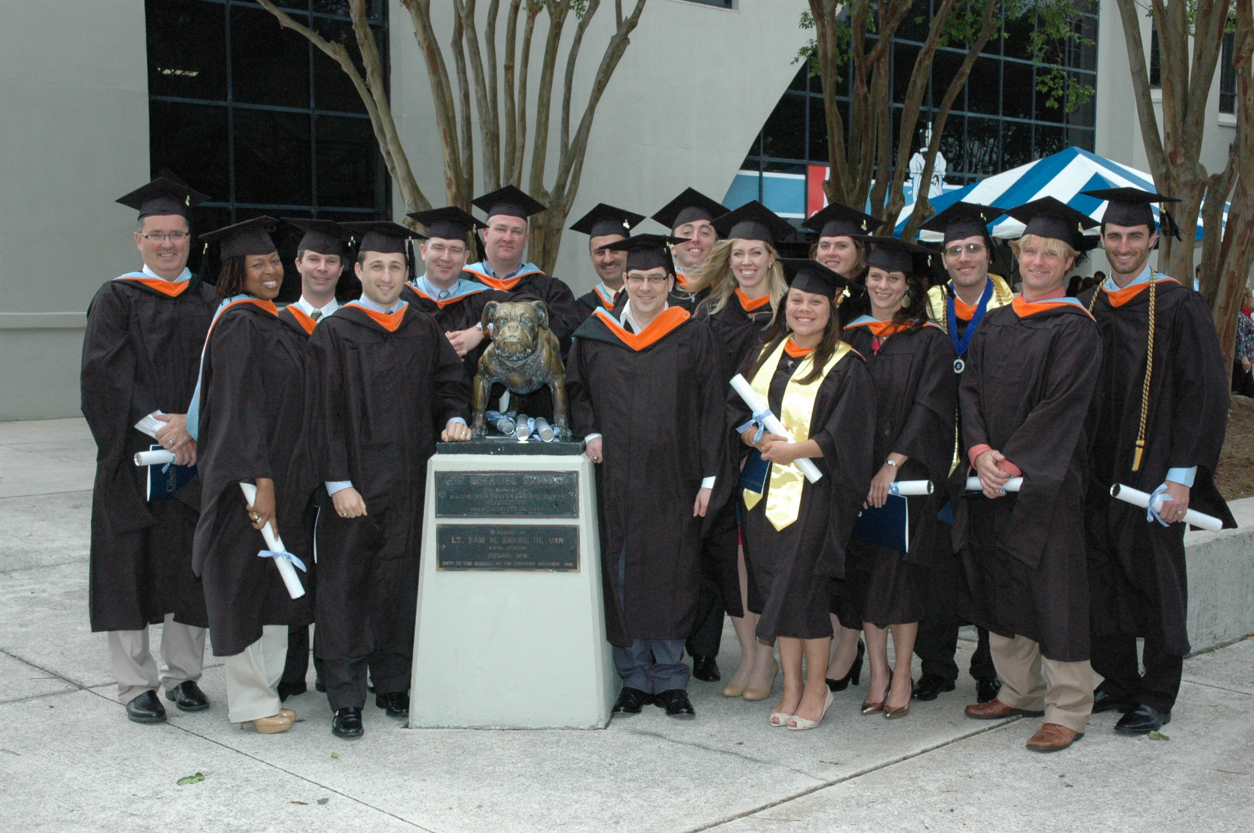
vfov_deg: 30.8
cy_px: 416
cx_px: 627
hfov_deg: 45.0
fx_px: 1513
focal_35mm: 44
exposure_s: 1/320
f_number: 9
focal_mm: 29
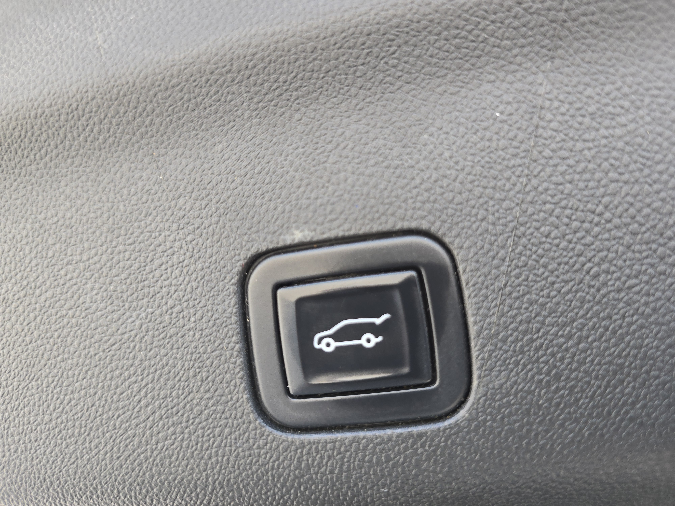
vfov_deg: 58.9
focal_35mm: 23
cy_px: 253
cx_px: 338
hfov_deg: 73.9
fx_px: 448
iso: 80
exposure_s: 1/180
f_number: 1.7
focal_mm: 6.3
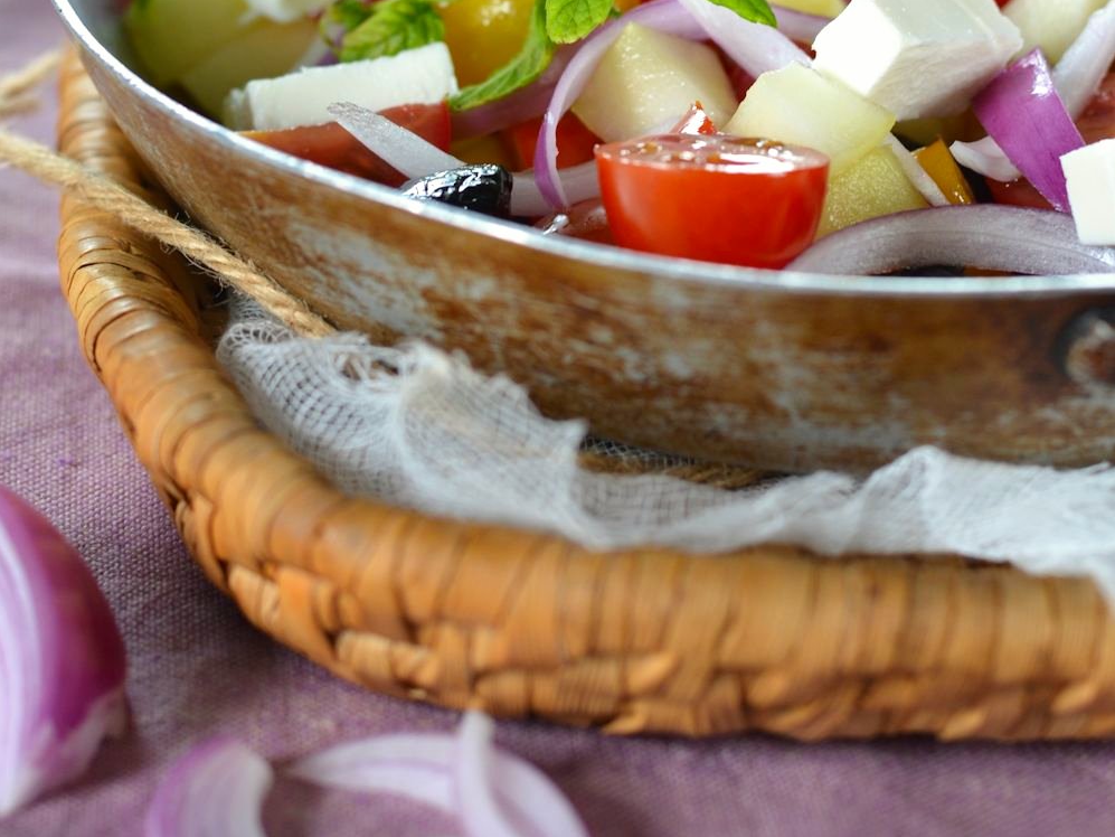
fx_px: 3511
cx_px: 557
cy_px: 126
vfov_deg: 13.5
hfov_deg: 18.0
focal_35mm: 109
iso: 400
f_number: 4.5
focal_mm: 50
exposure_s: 1/80
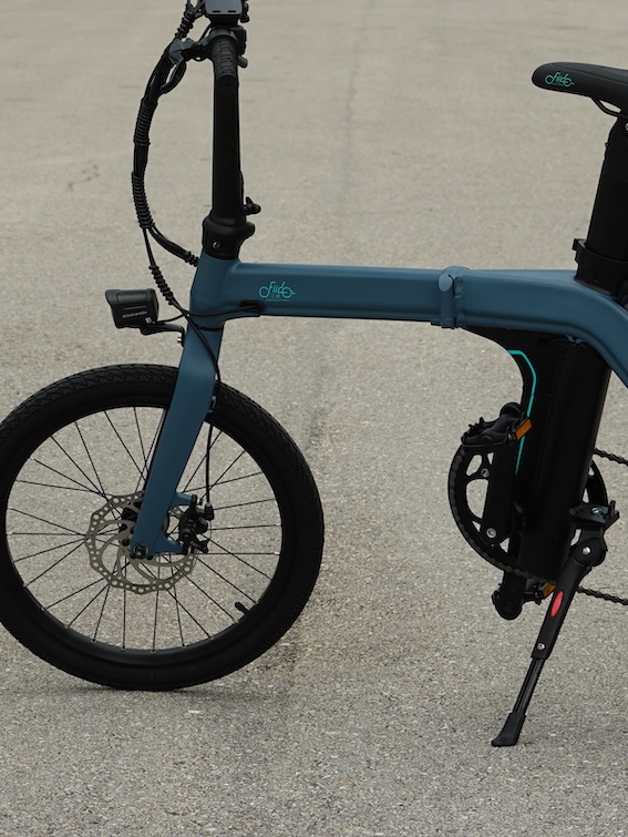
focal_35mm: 187
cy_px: 366
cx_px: 445
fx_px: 4520
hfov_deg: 7.9
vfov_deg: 10.6
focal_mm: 41.15
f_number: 4.5
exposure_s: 1/320
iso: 100
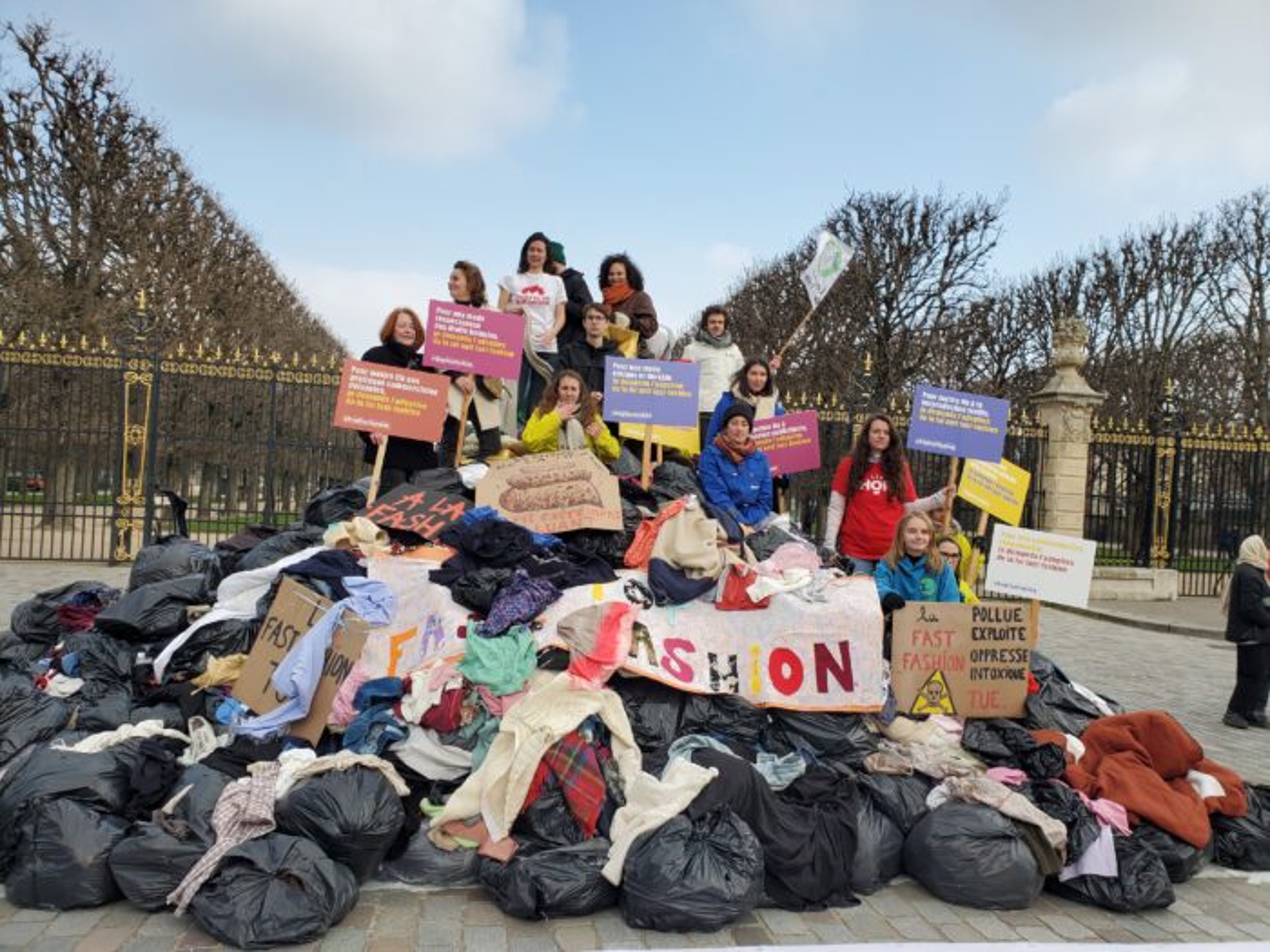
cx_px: 635
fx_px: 954
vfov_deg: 53.1
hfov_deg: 67.3
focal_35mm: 26
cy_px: 476
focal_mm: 4.3
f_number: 2.4
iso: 50
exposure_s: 1/764
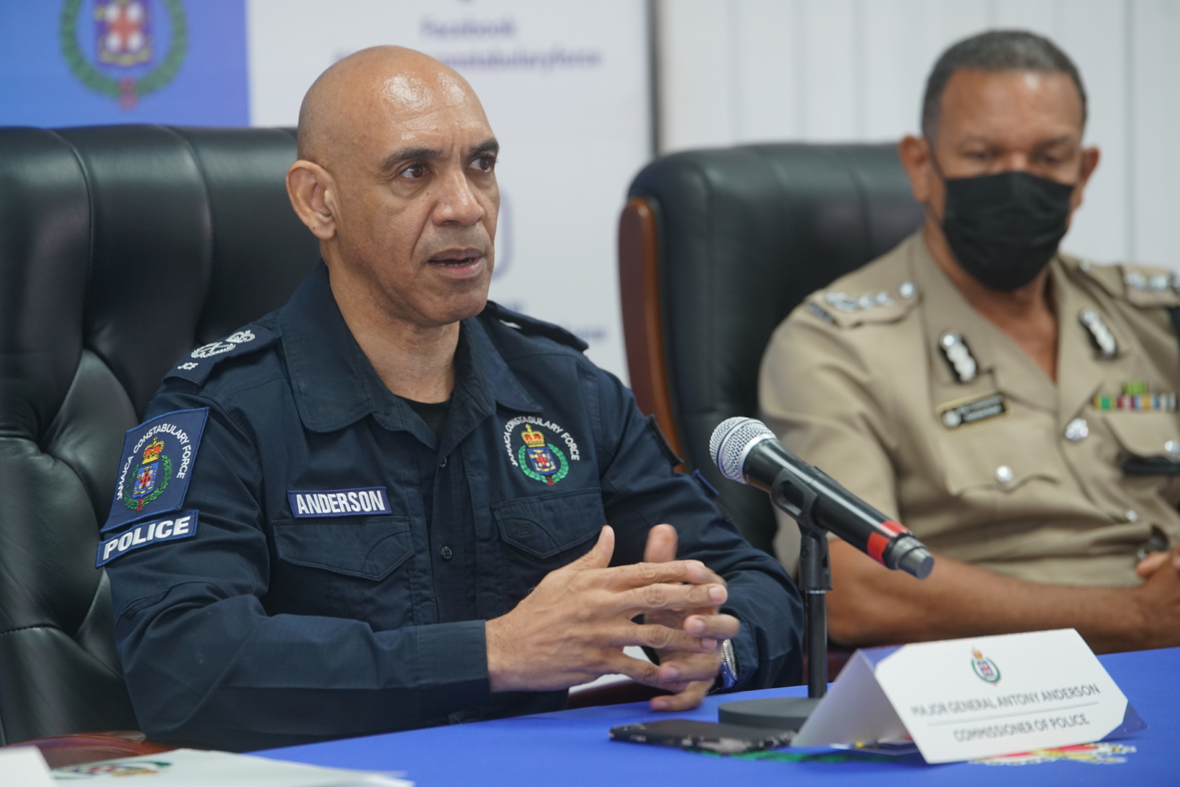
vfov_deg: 7.6
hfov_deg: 11.4
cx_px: 590
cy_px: 394
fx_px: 5901
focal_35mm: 180
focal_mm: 180
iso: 1000
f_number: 4
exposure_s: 1/100
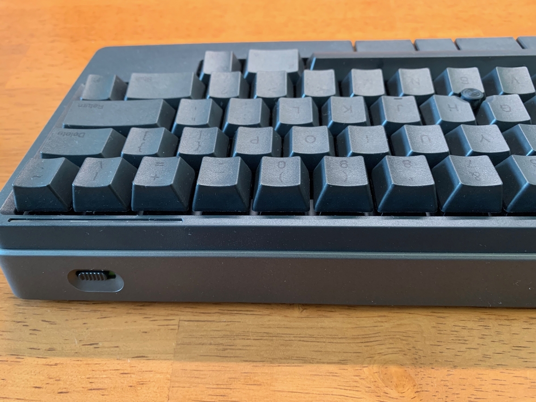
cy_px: 201
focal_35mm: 26
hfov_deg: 67.3
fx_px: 403
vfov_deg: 53.1
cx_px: 268
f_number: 1.8
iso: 250
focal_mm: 4.25
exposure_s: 1/60
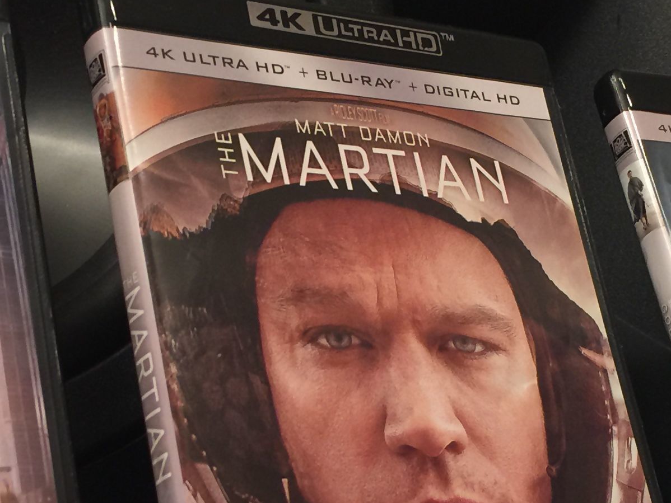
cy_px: 358
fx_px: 1532
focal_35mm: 79
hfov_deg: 24.7
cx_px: 376
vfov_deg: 18.6
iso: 64
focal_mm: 4.15
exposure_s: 1/4
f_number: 2.2
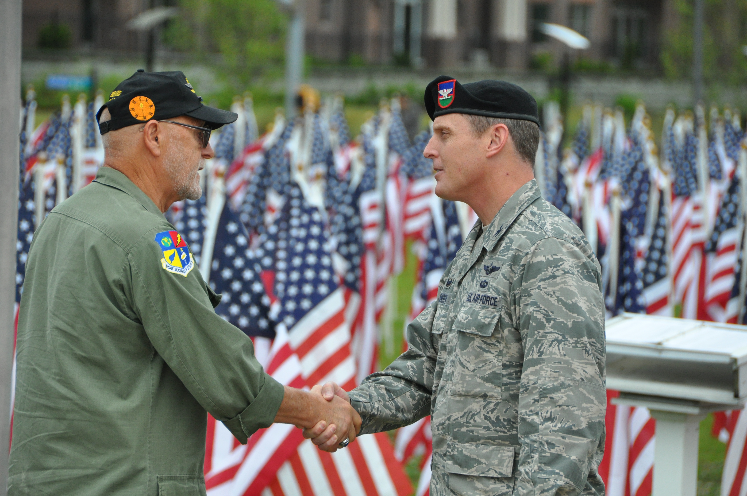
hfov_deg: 9.2
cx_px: 374
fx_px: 4663
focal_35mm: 225
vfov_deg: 6.1
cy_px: 248
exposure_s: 1/3200
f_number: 7.1
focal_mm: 150
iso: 800
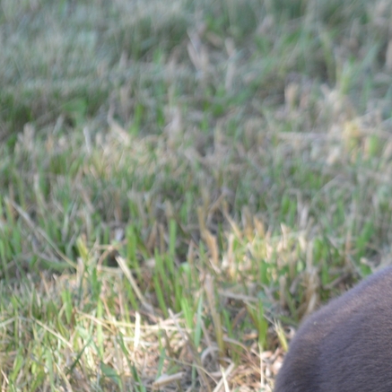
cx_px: 498
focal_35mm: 192
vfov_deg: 9.1
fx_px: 2462
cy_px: 279
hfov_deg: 9.0
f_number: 5.6
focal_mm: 55
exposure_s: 1/125
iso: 250
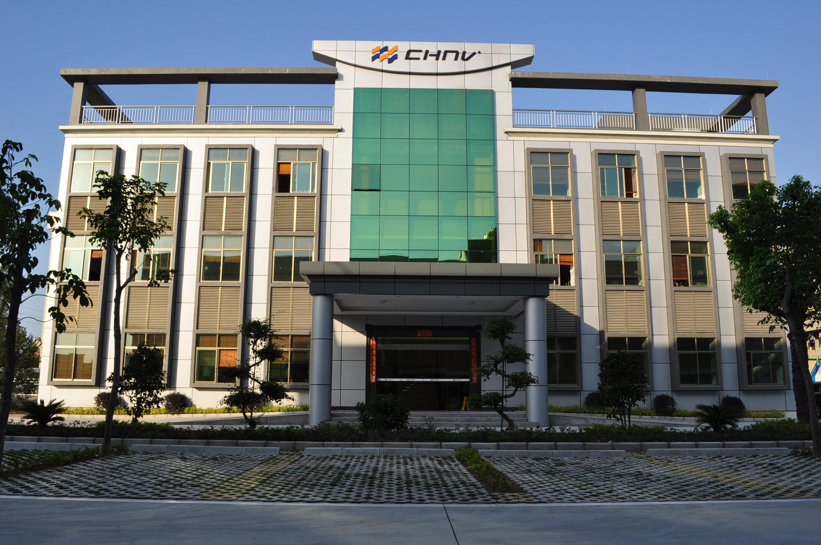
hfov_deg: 67.4
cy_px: 272
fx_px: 615
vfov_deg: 47.8
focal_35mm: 27
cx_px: 410
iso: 220
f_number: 10
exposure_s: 1/250
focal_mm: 18
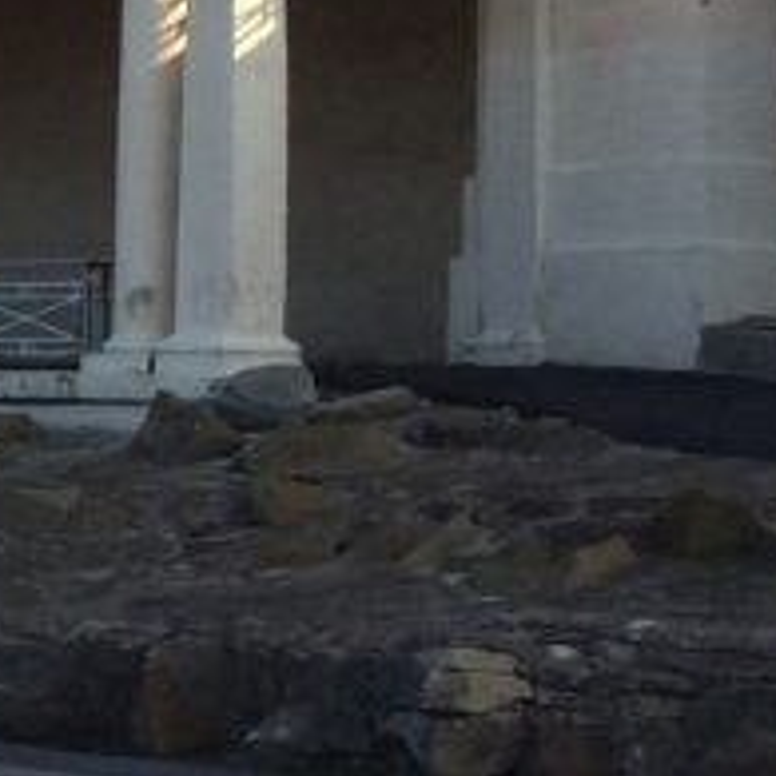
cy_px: 342
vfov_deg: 10.7
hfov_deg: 8.9
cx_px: -1492
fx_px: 4134
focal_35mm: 163
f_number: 2.2
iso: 32
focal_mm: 4.12
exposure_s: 1/1520
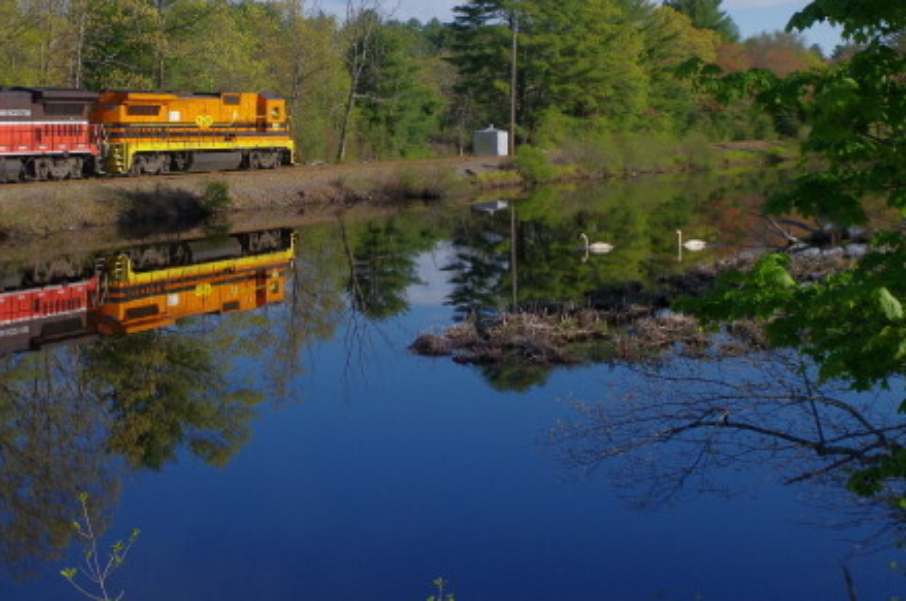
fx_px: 1507
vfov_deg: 22.1
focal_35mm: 60
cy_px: 75
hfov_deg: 33.0
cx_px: 258
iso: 200
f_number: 5
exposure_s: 1/1000
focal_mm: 21.25
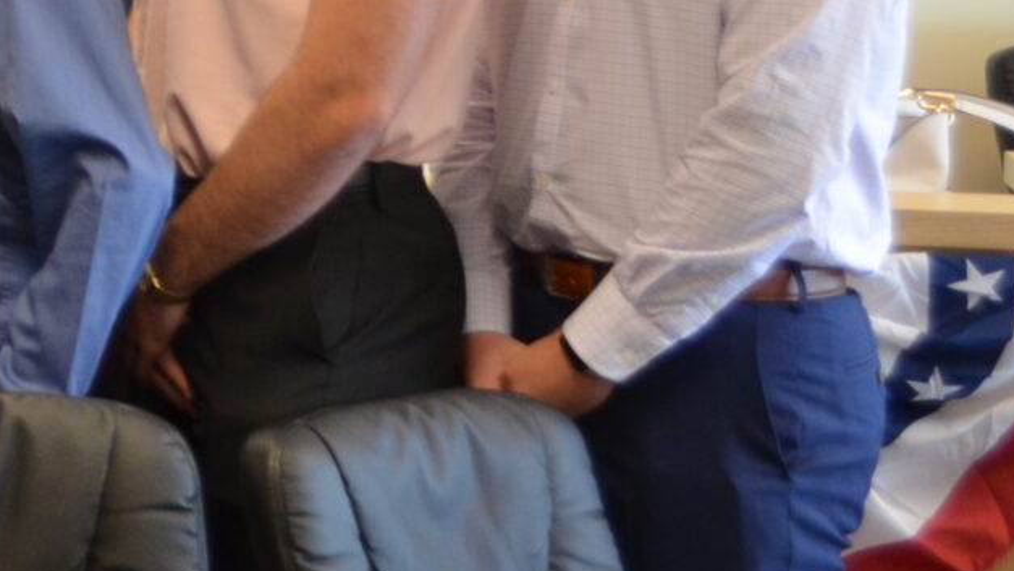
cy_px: -273
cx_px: -944
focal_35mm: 128
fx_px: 3442
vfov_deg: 9.2
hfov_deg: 14.3
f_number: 4
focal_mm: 20
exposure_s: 1/60
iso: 560
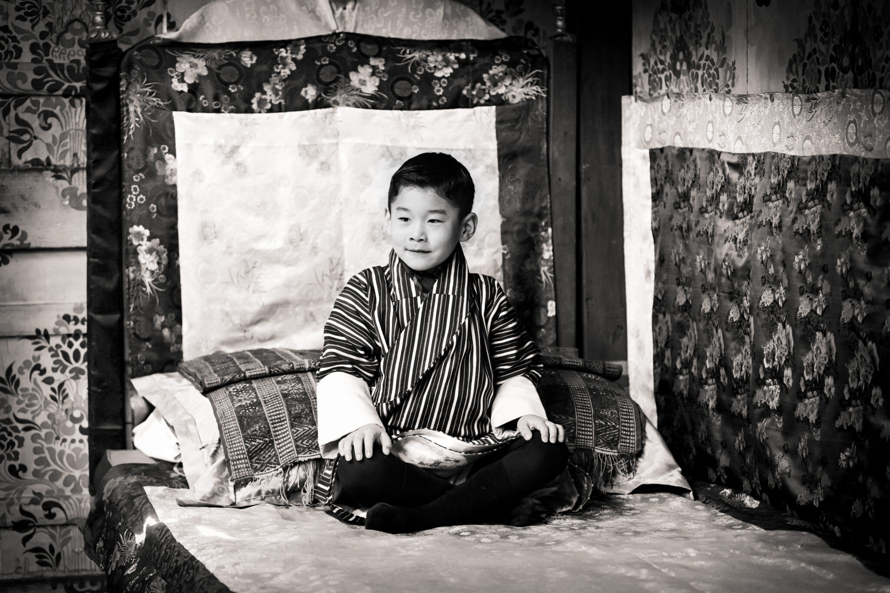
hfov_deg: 19.5
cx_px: 445
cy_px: 296
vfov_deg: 13.0
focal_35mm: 105
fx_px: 2596
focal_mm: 105
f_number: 2.8
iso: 6400
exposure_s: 1/80
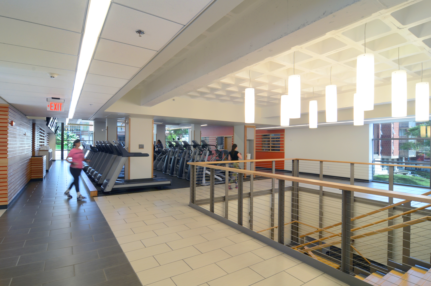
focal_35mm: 18
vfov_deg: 67.1
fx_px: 215
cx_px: 216
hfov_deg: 90.1
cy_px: 143
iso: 400
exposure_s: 1/10
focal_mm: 12
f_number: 11
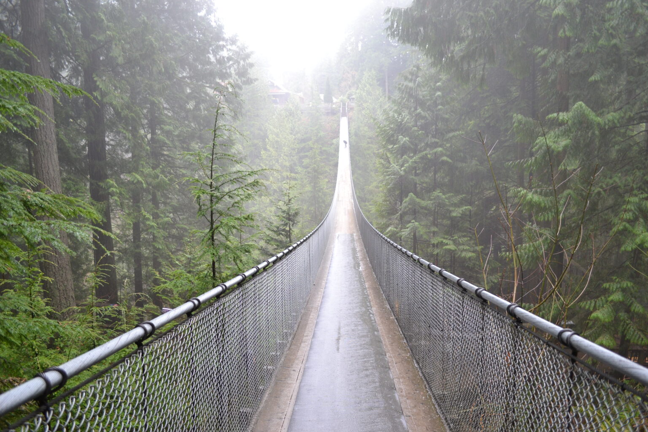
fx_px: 486
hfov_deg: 67.4
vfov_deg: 47.9
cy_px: 216
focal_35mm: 27
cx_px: 324
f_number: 3.5
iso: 400
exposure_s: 1/30
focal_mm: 18
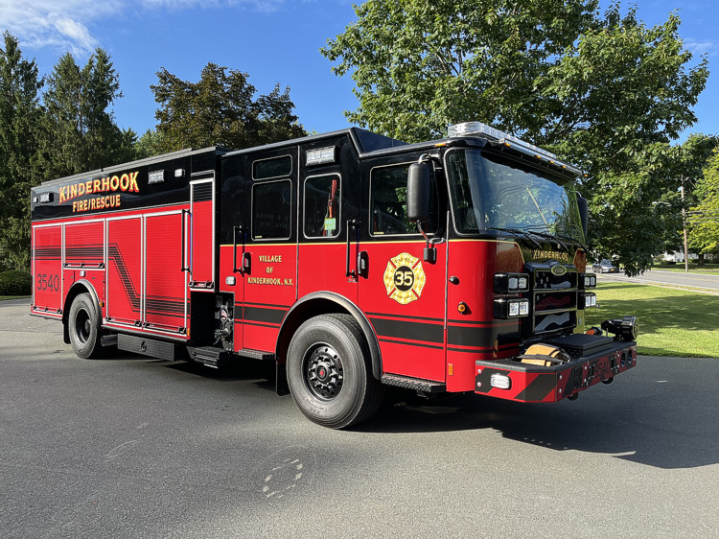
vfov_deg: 53.0
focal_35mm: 26
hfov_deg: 67.3
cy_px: 270
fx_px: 540
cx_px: 360
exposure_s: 1/1075
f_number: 1.6
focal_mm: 5.1
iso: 50
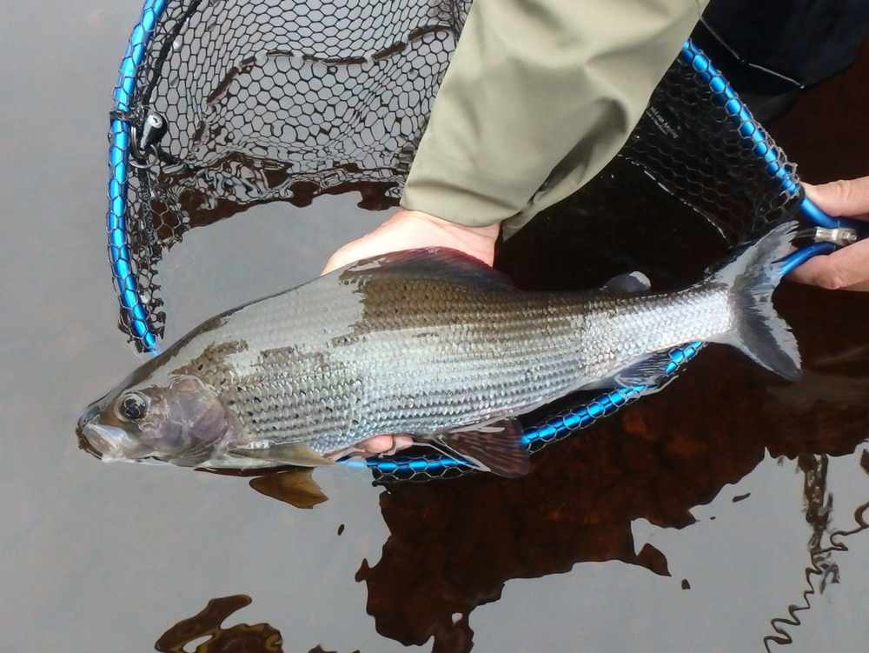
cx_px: 434
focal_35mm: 21
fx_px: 527
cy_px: 326
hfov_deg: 79.0
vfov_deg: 63.5
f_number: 3.5
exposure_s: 1/500
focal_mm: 3.7
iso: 640
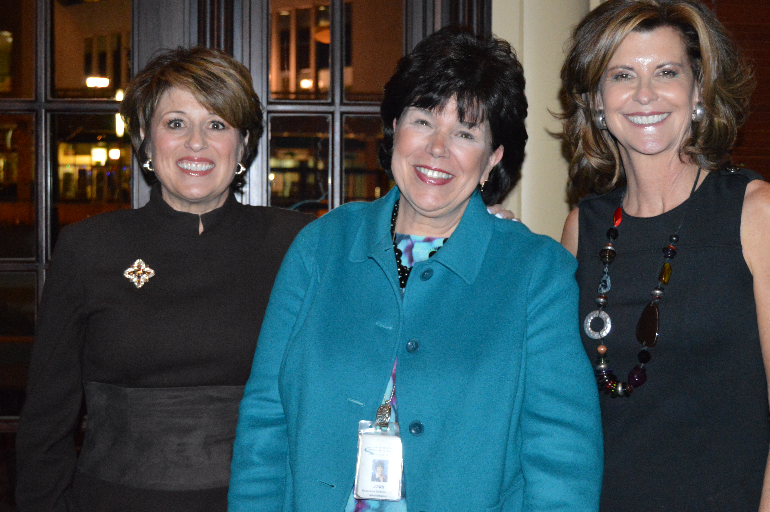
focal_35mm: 53
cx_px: 388
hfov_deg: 37.5
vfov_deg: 25.5
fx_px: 1133
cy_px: 235
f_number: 4.5
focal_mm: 32
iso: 3200
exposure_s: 1/60
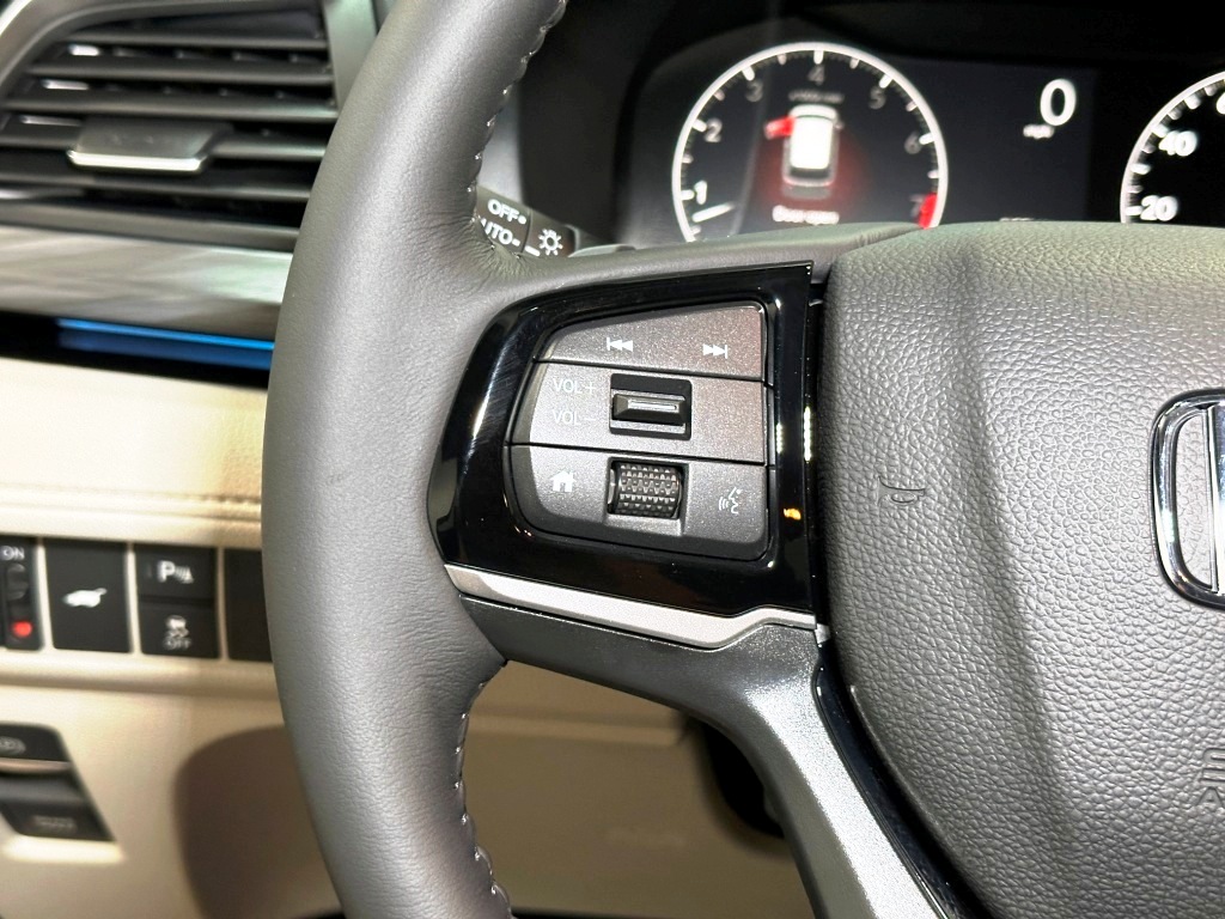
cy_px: 460
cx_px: 612
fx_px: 1699
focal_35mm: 48
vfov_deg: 30.3
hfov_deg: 39.7
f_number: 1.78
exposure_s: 1/40
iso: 500
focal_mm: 6.86
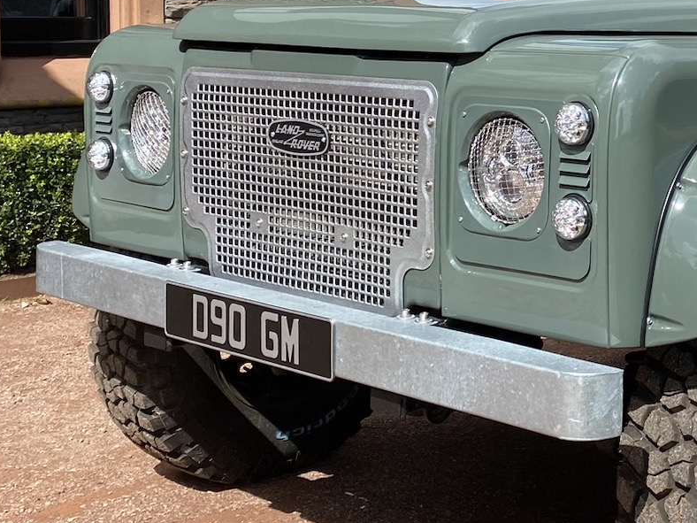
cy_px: 84
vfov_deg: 21.9
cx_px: 662
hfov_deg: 28.0
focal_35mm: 66
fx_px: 1329
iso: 32
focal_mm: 4.25
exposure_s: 1/2315
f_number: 1.8
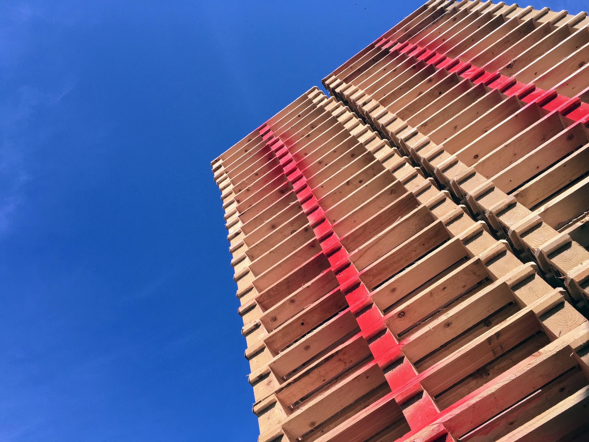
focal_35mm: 29
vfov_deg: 48.2
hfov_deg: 61.7
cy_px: 221
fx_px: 493
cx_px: 294
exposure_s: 1/2083
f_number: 2.2
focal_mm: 4.15
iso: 32
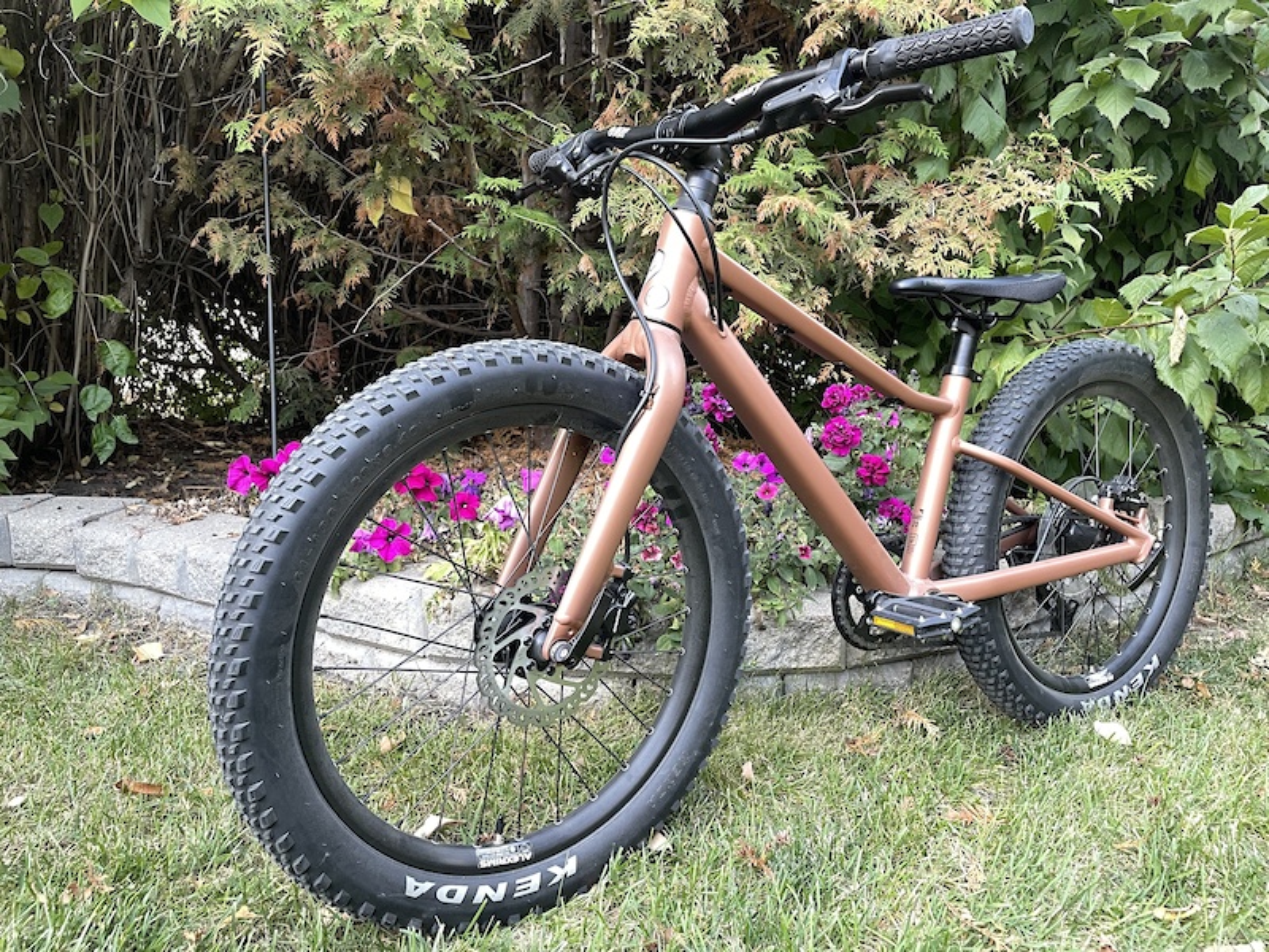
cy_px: 476
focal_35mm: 26
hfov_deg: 67.3
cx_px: 634
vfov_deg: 53.1
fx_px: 953
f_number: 1.6
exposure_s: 1/78
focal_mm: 4.2
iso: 125
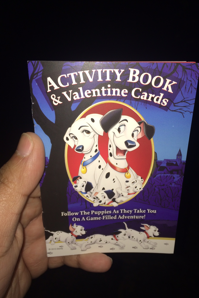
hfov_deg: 42.3
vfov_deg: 60.3
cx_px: 109
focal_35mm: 31
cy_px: 152
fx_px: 257
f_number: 2.2
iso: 32
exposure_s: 1/124
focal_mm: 4.15
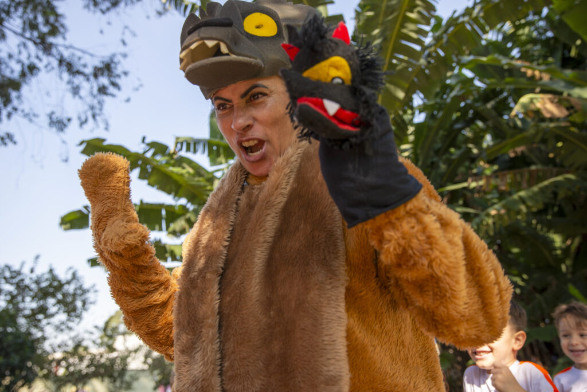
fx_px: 571
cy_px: 196
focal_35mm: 35
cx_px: 294
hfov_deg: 54.4
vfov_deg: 37.9
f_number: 4
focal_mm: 35
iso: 160
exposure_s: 1/500
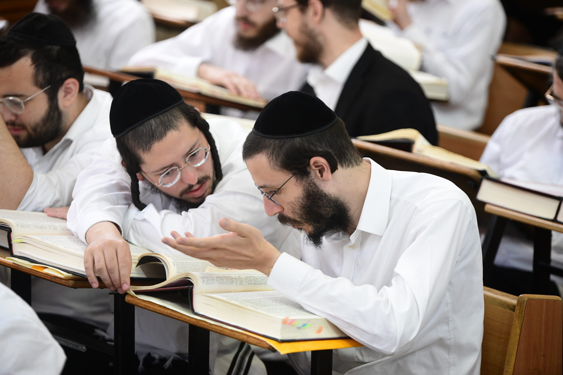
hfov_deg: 12.5
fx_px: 2580
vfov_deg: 8.3
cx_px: 282
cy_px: 188
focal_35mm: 165
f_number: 3.5
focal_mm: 165
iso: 2000
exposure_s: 1/1000
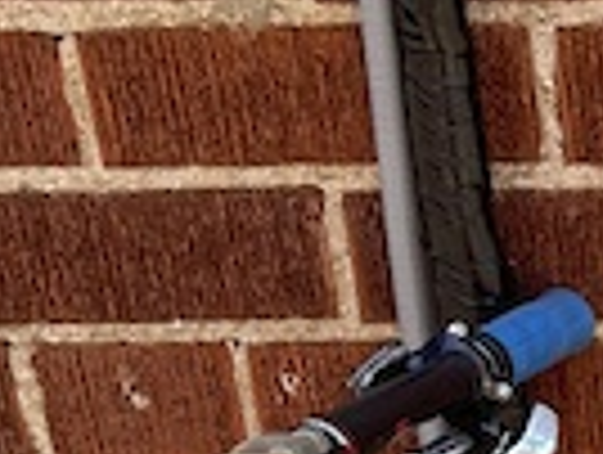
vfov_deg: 8.4
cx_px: 1188
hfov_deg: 11.5
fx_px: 2705
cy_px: 1236
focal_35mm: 155
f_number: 1.6
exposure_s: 1/142
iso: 32
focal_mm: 4.2
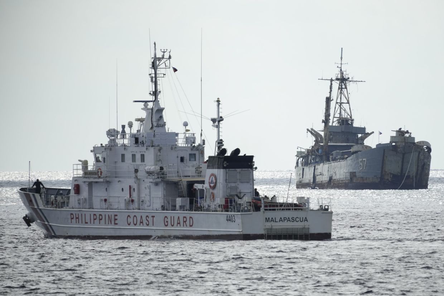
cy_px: 148
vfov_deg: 2.3
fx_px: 7398
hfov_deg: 3.4
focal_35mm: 600
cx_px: 222
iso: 500
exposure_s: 1/3200
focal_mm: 600
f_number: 7.1
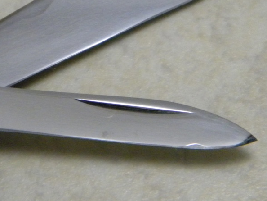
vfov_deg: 4.8
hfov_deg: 6.4
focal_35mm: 308
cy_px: 59
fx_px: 2377
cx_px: 83
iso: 800
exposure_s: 1/50.8
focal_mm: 33.1
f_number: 5.2
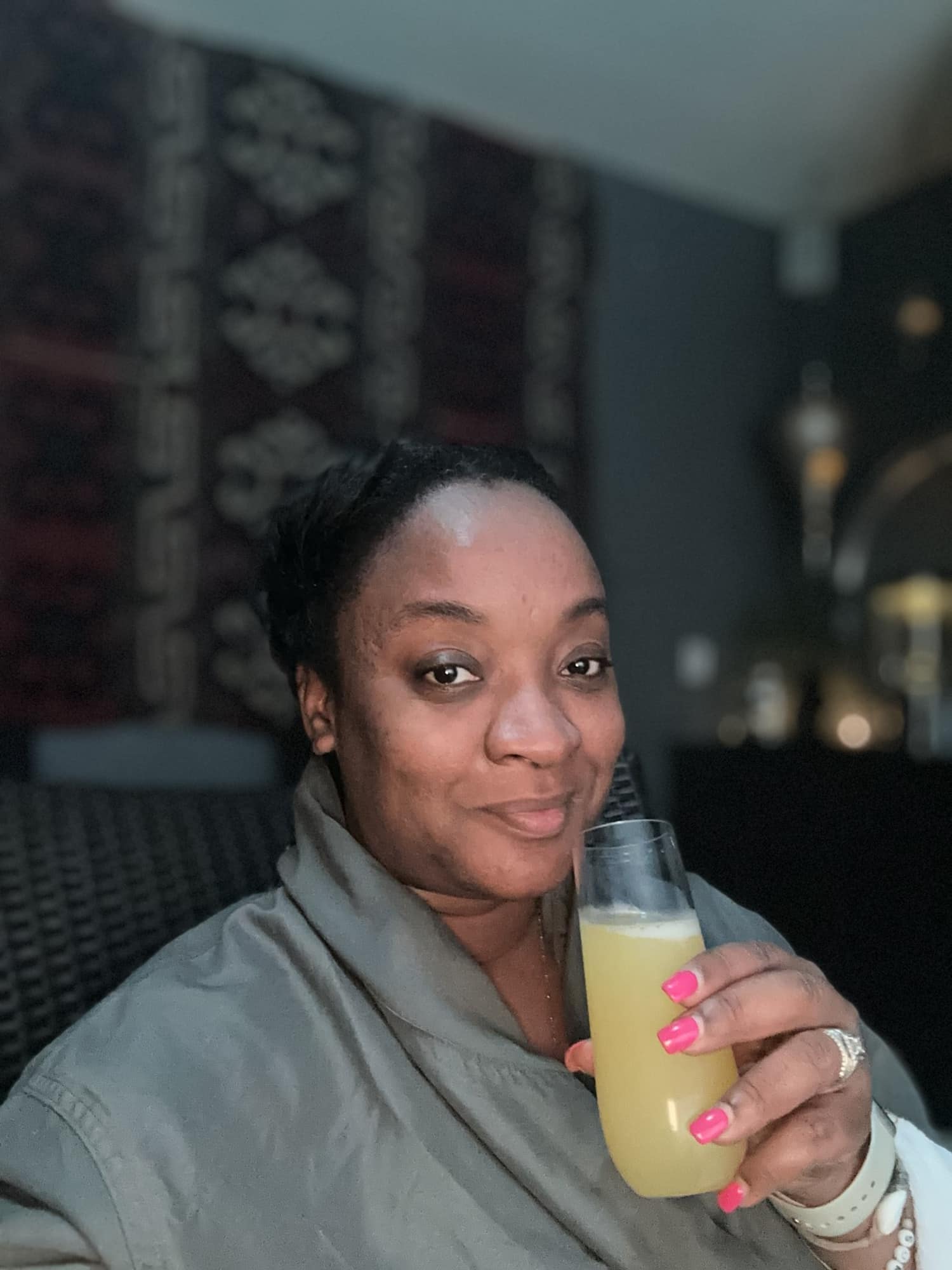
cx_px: 476
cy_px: 635
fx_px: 1100
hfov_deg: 46.8
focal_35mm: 30
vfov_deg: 60.0
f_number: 1.9
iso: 400
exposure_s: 1/16
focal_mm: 2.69
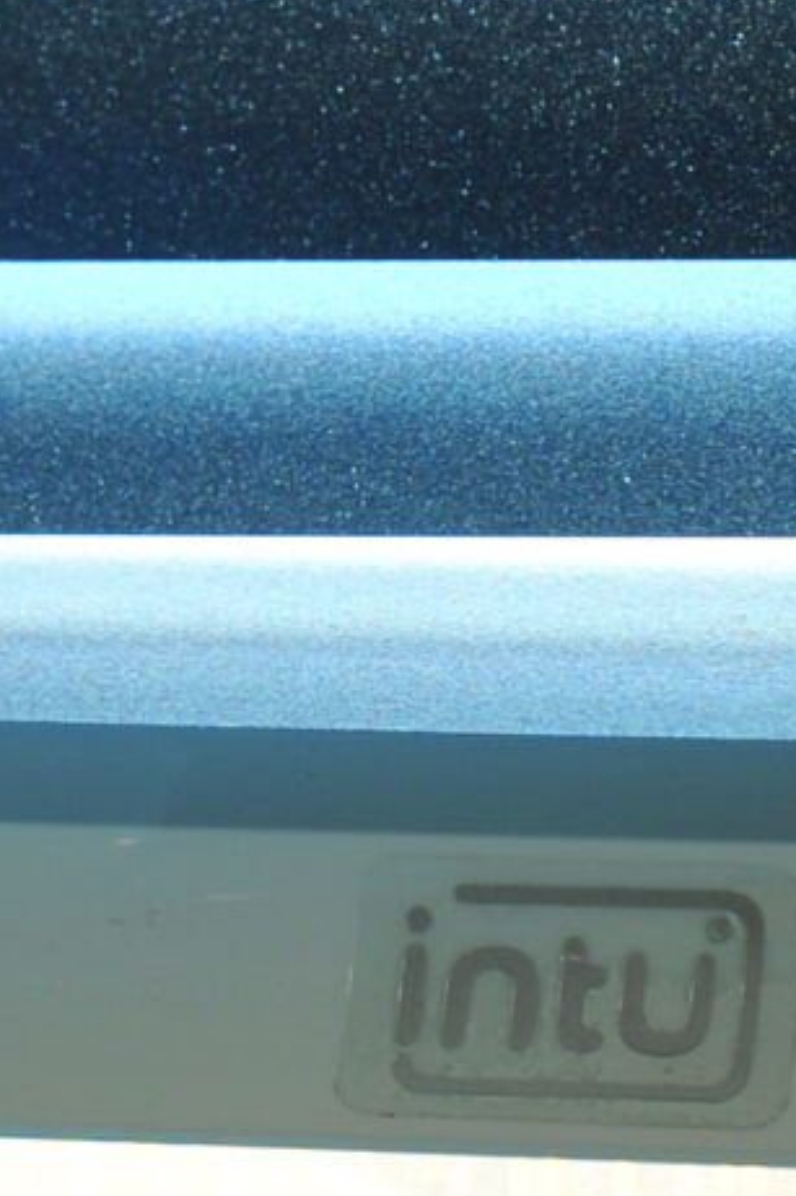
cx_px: -468
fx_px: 10687
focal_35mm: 322
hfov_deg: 4.2
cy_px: 171
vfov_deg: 6.4
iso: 250
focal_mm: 58
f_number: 7.1
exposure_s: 1/20
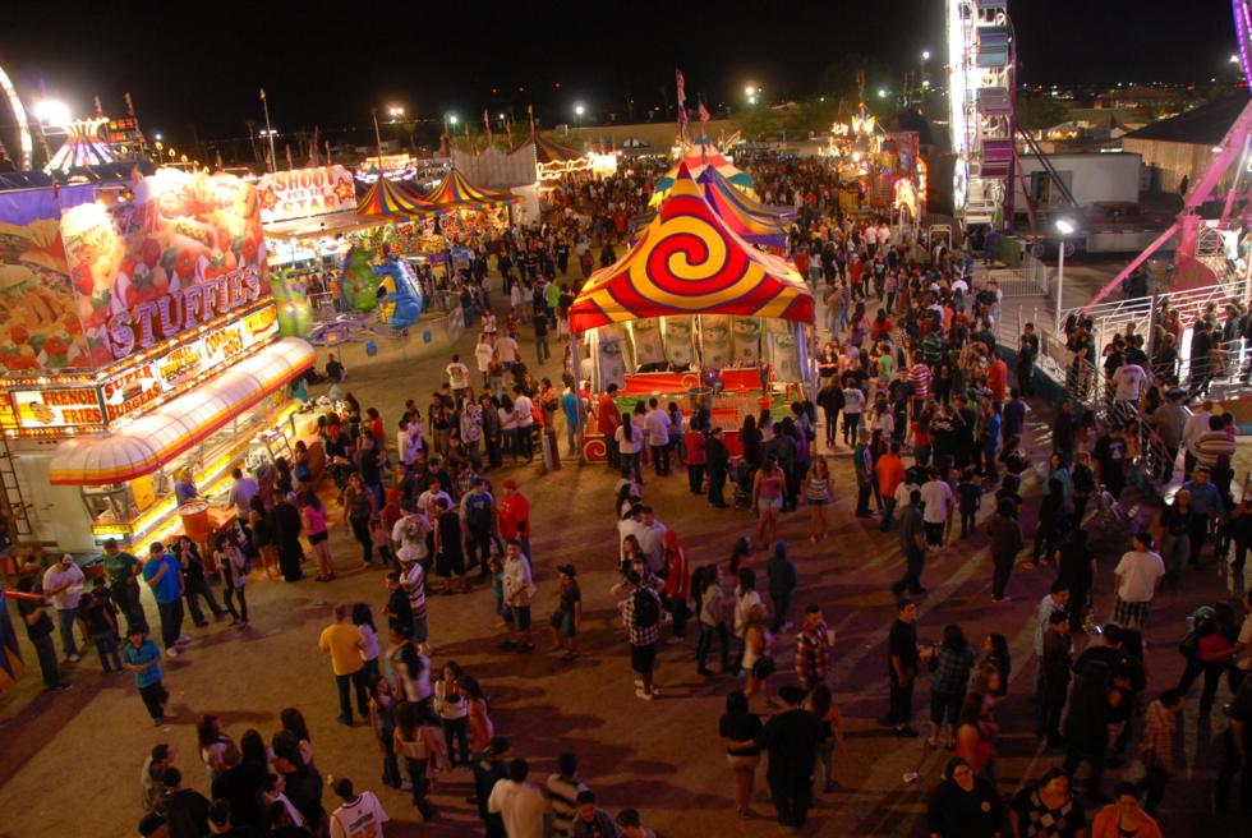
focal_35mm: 27
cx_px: 626
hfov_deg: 67.3
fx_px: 940
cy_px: 419
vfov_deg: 48.0
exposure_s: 1/13
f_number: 3.5
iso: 500
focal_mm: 18
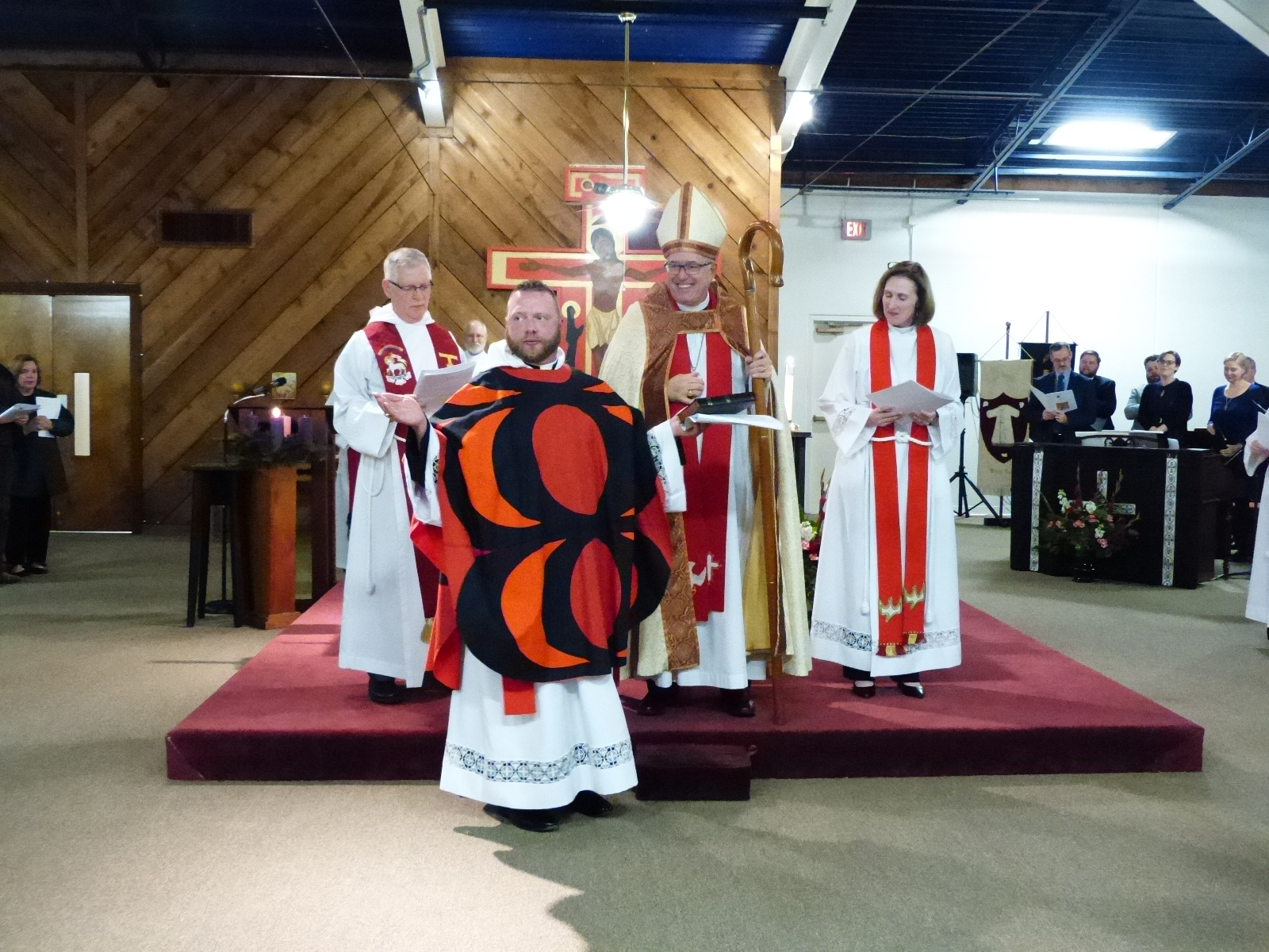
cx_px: 634
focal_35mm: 35
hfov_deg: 52.6
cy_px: 476
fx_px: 1283
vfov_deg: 40.7
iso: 2000
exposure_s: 1/60
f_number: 2.8
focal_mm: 6.3
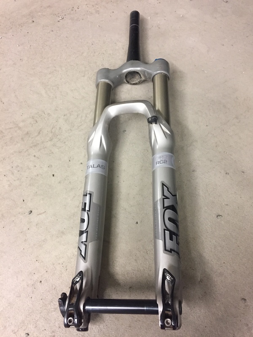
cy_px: 168
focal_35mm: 29
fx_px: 283
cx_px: 126
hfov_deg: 48.2
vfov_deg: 61.7
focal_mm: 4.15
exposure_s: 1/17
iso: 250
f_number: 2.2
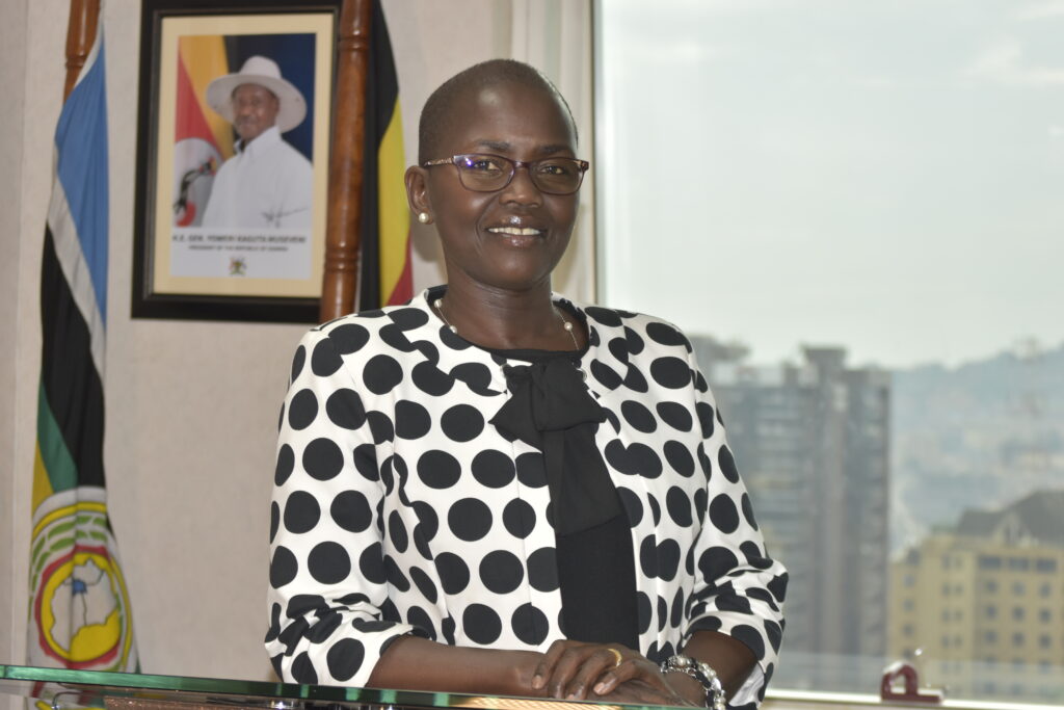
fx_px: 2439
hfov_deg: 24.6
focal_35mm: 82
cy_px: 355
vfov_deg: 16.6
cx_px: 532
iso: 280
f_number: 5.6
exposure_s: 1/125
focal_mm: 55
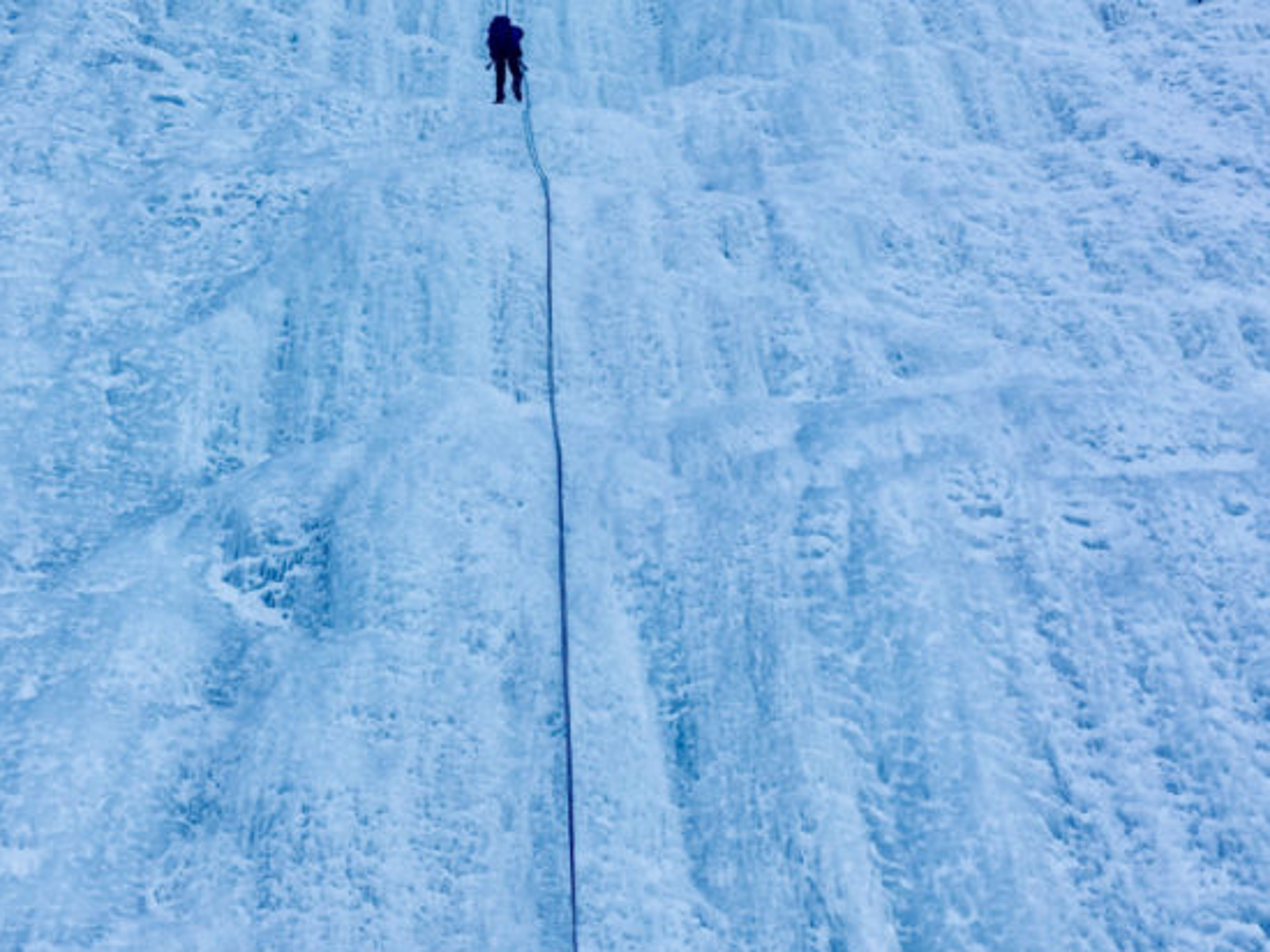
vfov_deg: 26.9
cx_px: 423
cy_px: 351
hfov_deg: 35.2
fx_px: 1980
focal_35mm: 54
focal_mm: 4.15
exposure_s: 1/641
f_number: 2.2
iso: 32
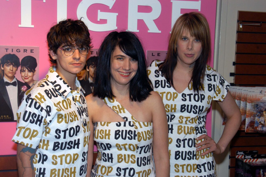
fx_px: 498
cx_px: 133
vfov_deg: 20.1
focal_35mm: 68
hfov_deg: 29.9
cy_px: 88
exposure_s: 1/60
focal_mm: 45
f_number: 5.6
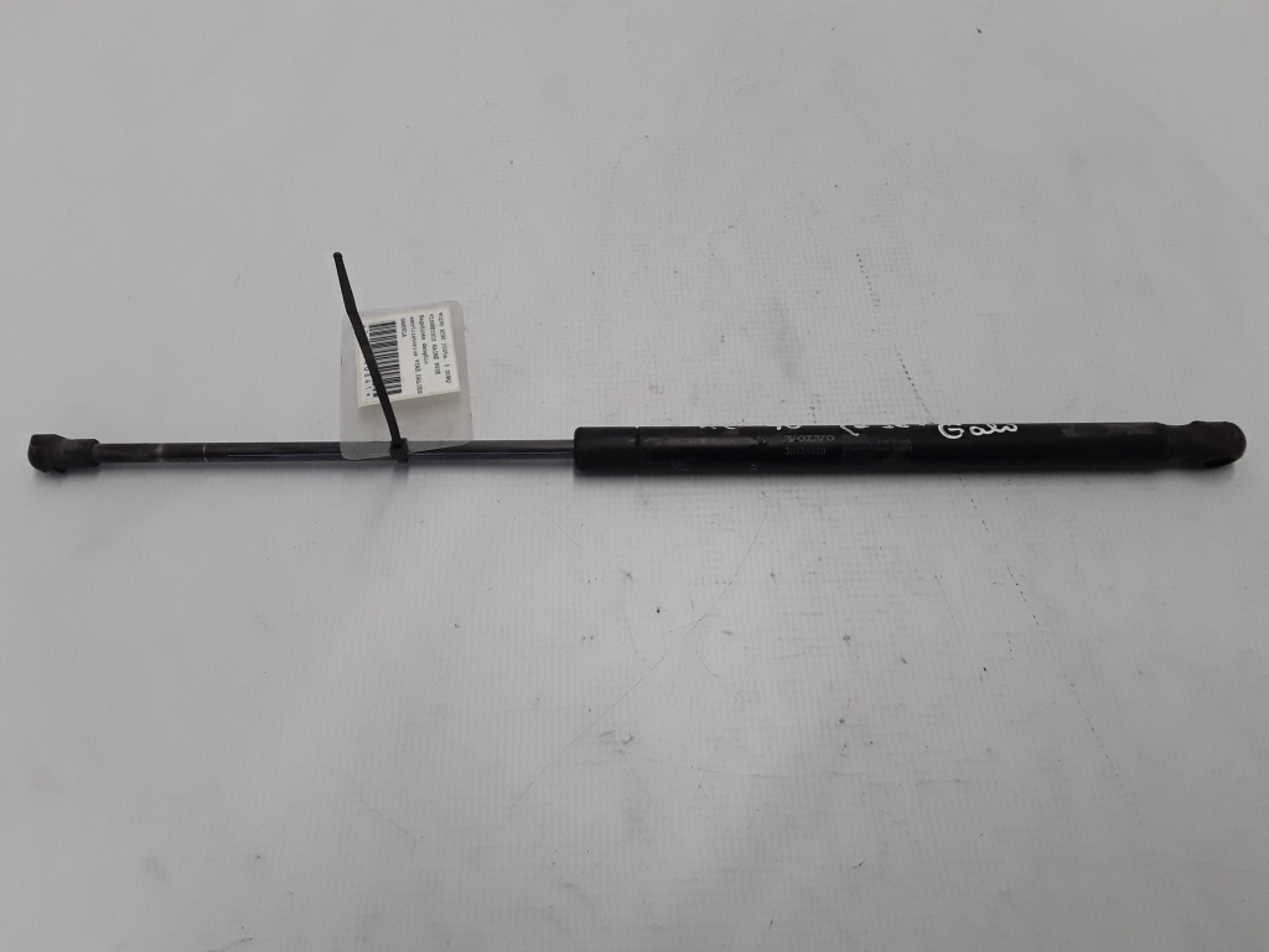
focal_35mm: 27
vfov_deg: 51.4
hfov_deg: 65.3
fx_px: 990
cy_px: 476
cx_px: 634
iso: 80
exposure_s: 1/100
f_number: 1.9
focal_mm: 2.91
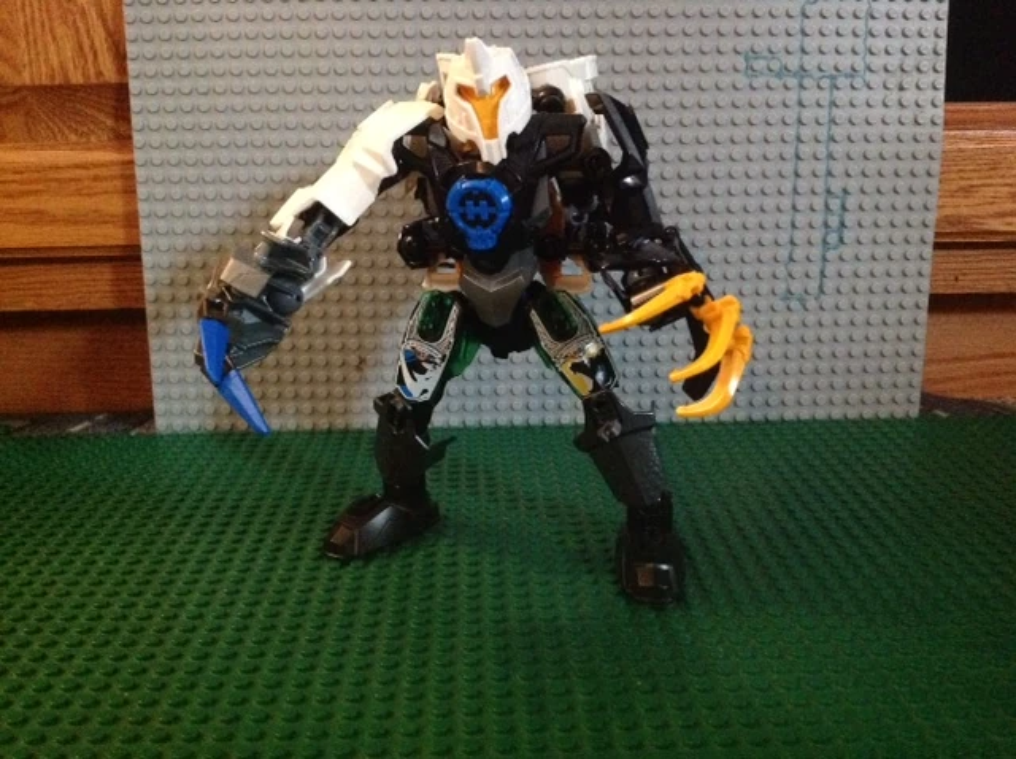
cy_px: 380
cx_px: 508
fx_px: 1026
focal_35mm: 35
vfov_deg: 40.6
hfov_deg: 52.7
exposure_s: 1/15
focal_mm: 4.28
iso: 800
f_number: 2.4
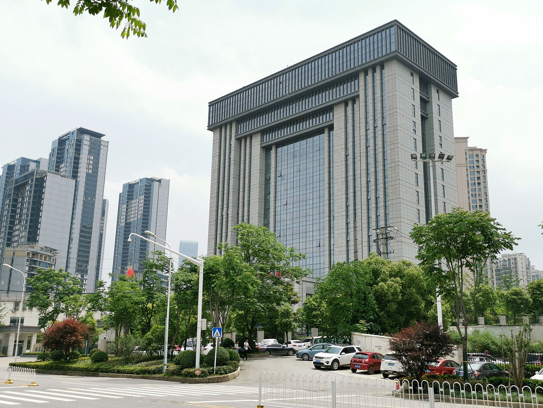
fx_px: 565
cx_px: 272
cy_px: 204
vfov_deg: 39.7
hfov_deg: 51.4
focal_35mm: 36
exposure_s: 1/2488
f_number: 1.8
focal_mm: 5.58
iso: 50
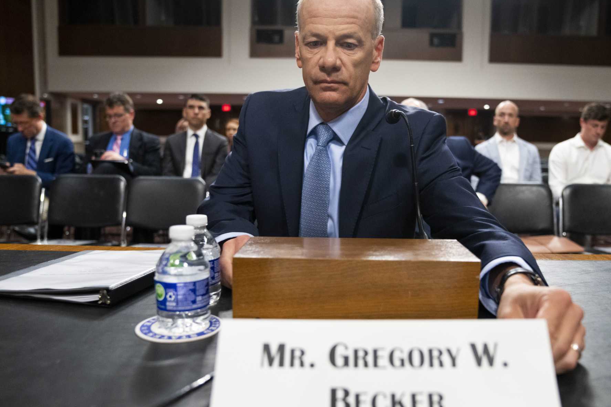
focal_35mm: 30
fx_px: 509
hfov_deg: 61.8
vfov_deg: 43.6
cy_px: 204
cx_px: 330
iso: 3200
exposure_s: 1/320
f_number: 3.2
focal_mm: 26
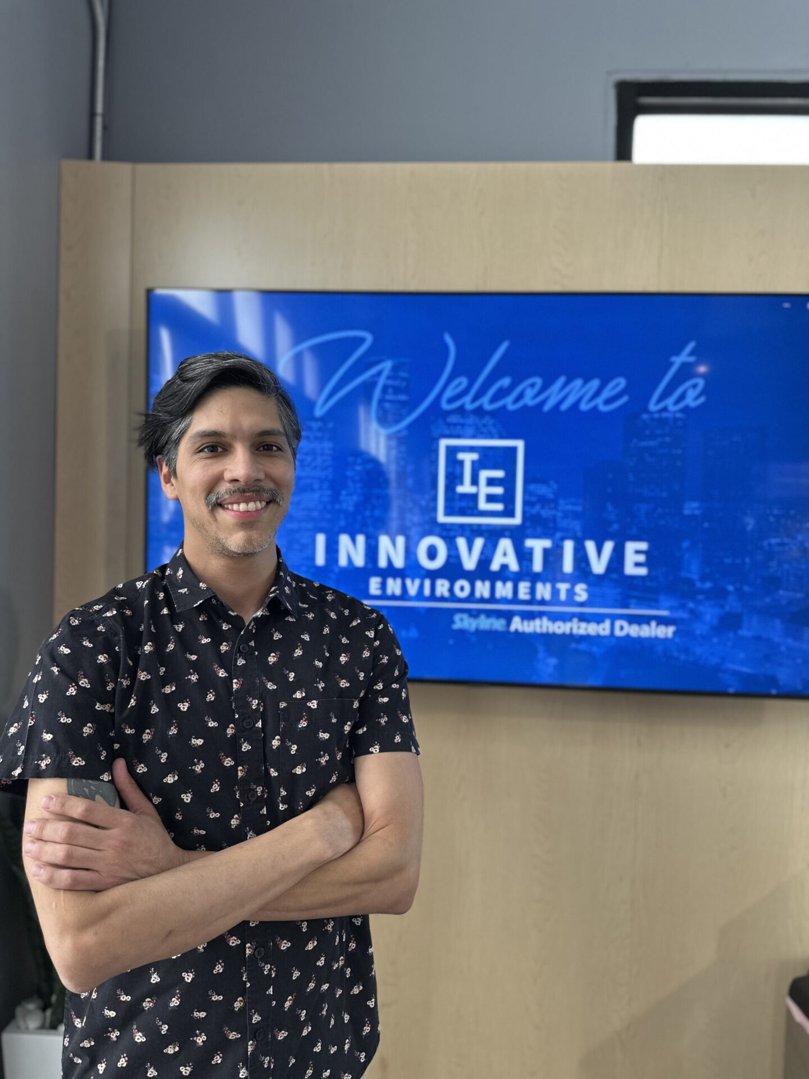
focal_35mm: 24
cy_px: 540
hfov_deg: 56.8
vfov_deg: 71.6
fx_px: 748
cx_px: 404
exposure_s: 1/60
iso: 125
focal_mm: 6.86
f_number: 1.78
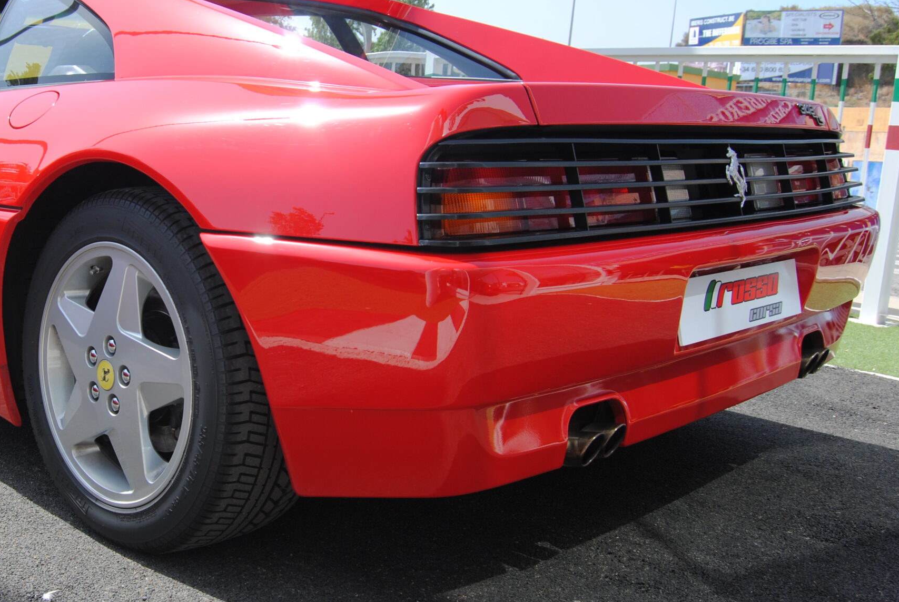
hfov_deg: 44.2
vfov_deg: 31.4
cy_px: 290
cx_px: 231
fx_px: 1069
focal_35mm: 43
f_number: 7.1
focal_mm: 19
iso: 100
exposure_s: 1/200
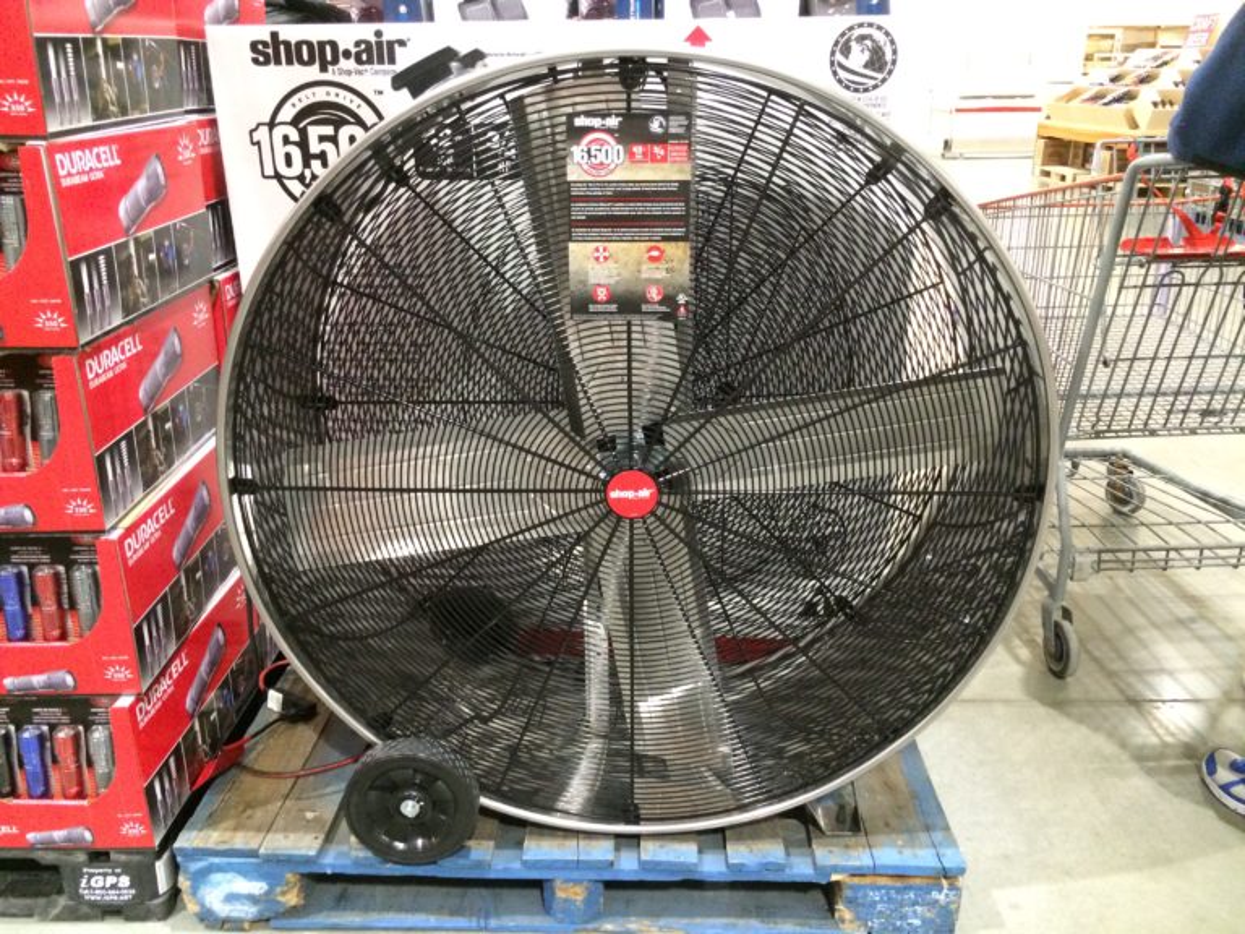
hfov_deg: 61.7
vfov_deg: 48.2
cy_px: 467
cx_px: 622
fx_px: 1043
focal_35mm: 29
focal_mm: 4.15
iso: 320
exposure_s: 1/30
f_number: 2.2
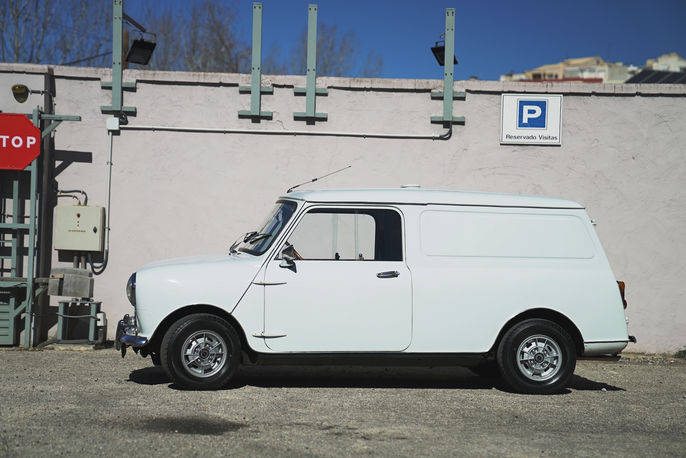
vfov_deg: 19.5
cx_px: 343
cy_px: 229
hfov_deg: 28.8
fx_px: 1335
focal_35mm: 70
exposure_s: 1/2000
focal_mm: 70
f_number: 2.8
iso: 100
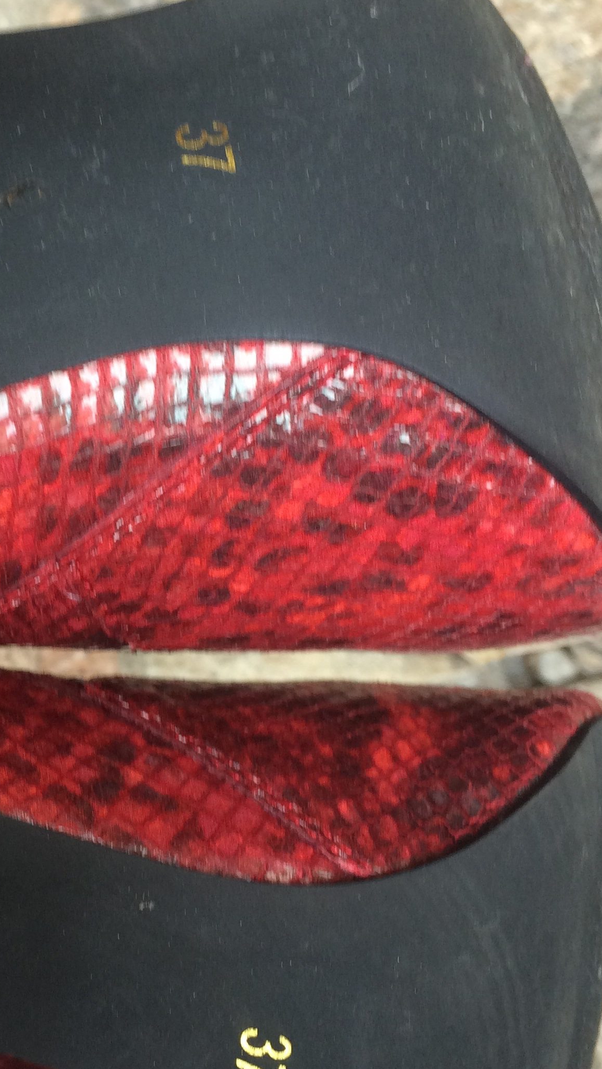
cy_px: 604
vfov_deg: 41.2
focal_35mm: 50
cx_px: 30
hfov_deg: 23.2
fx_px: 1419
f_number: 2.2
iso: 64
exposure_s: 1/33
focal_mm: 4.15
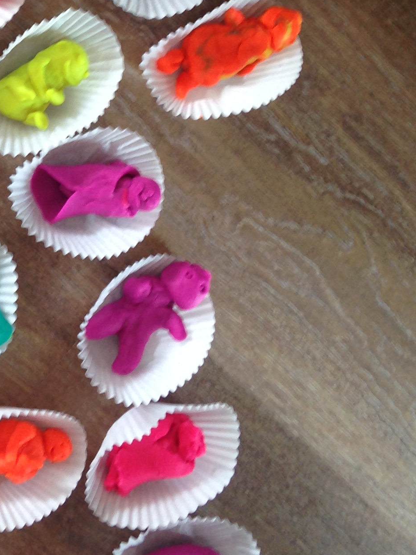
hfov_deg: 16.4
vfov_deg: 22.3
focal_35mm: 86
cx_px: -98
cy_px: 75
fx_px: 1378
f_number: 2.4
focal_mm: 4.12
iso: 50
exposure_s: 1/20
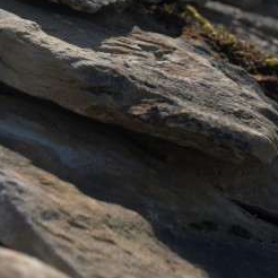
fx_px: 2317
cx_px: 69
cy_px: -23
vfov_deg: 6.8
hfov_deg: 6.9
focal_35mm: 255
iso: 100
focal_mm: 48
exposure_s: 1/250
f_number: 7.1
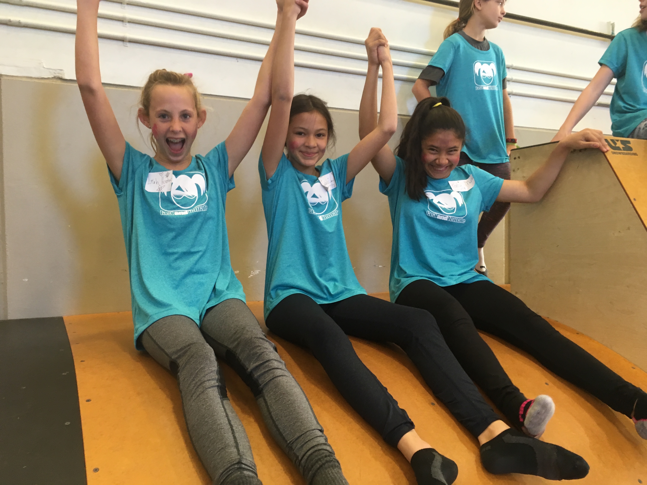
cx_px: 324
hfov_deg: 61.7
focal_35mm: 29
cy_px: 242
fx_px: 542
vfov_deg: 48.2
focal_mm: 4.15
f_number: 2.2
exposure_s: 1/30
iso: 80
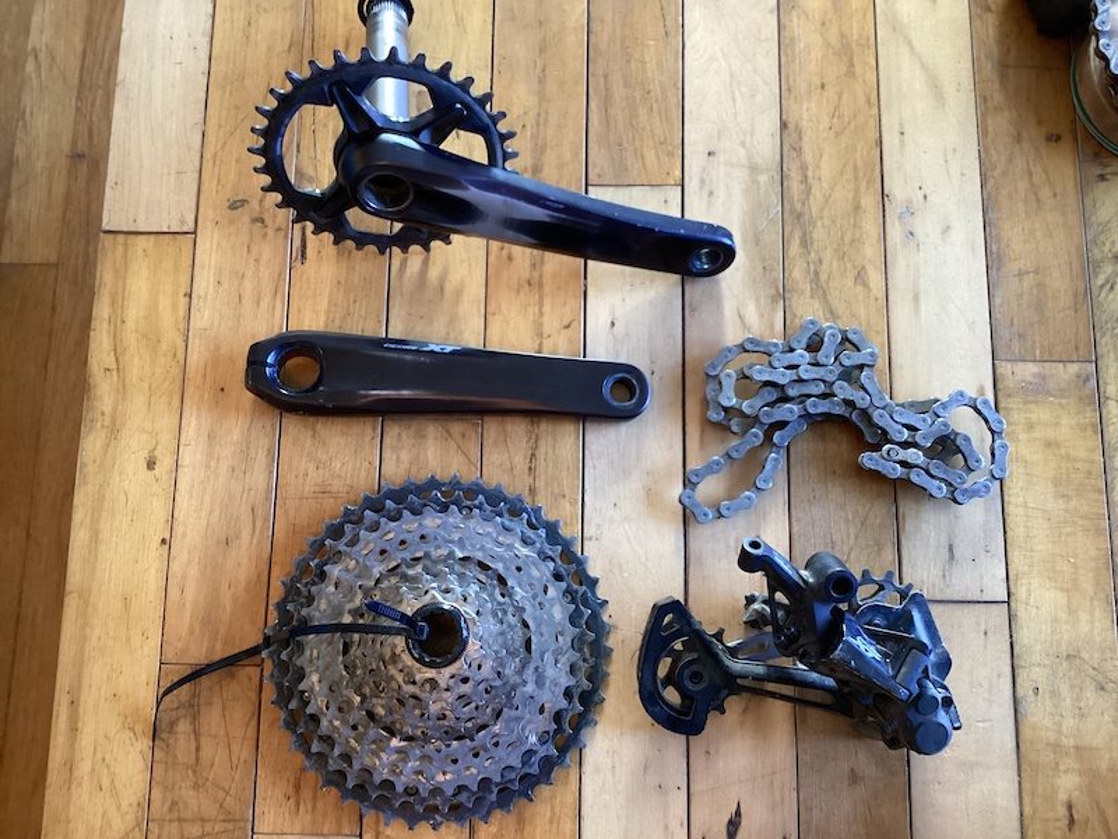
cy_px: 420
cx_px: 559
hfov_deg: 58.4
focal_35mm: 31
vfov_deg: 45.4
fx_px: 1001
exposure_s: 1/60
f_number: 2.4
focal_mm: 3.3
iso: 320
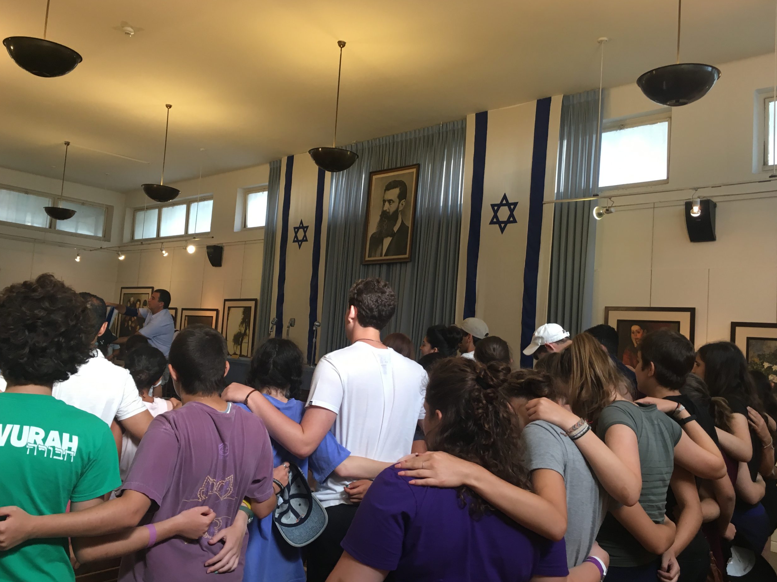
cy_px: 288
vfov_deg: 46.8
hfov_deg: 60.0
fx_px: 673
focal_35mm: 30
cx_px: 383
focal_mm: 4.15
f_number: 2.2
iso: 64
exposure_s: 1/33
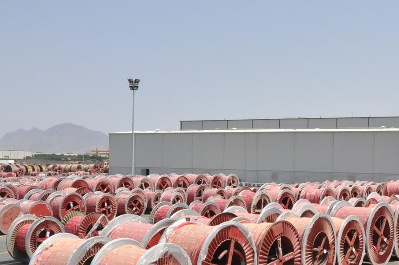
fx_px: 664
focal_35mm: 60
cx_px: 275
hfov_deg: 33.1
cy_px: 184
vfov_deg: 22.4
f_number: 20
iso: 2000
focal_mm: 24
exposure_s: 1/1600
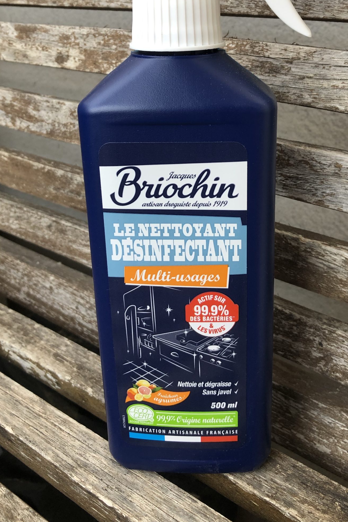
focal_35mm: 38
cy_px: 188
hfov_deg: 35.0
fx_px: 551
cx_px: 195
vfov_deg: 50.1
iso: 25
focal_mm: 3.99
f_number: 1.8
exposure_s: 1/30
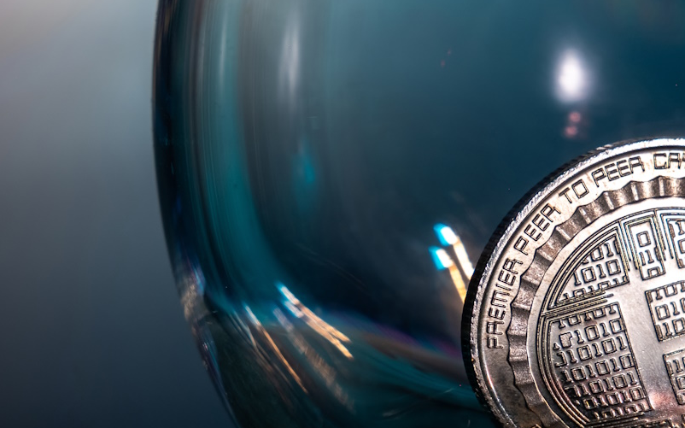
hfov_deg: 8.6
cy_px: 227
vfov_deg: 5.4
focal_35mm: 244
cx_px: 341
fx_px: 4554
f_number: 6.4
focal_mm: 80
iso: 200
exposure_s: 1/2
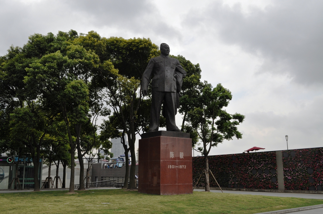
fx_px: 323
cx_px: 162
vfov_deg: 36.8
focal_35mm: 36
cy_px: 107
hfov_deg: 53.2
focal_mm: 24
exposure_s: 1/320
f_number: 9
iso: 200
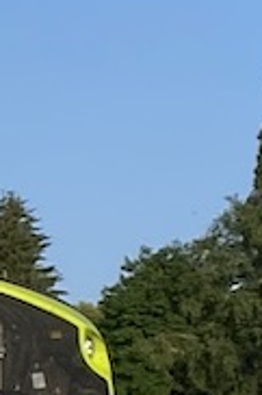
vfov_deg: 7.3
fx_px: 3095
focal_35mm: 283
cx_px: -927
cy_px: 201
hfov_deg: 4.3
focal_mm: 4.25
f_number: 1.8
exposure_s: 1/2268
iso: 32
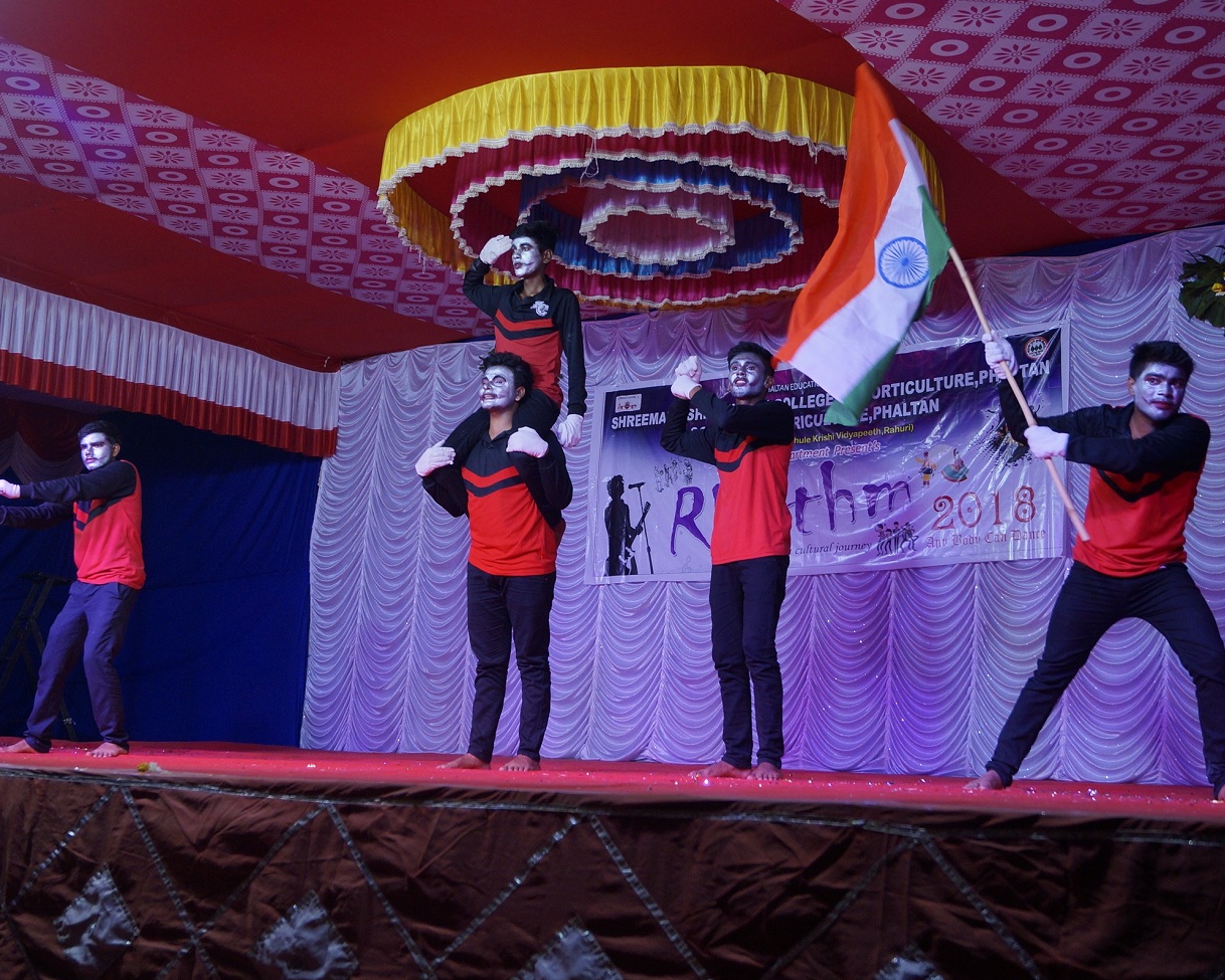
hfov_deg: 41.1
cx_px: 606
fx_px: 1632
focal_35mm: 45
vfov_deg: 33.4
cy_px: 493
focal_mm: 26
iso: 320
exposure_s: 1/60
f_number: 4
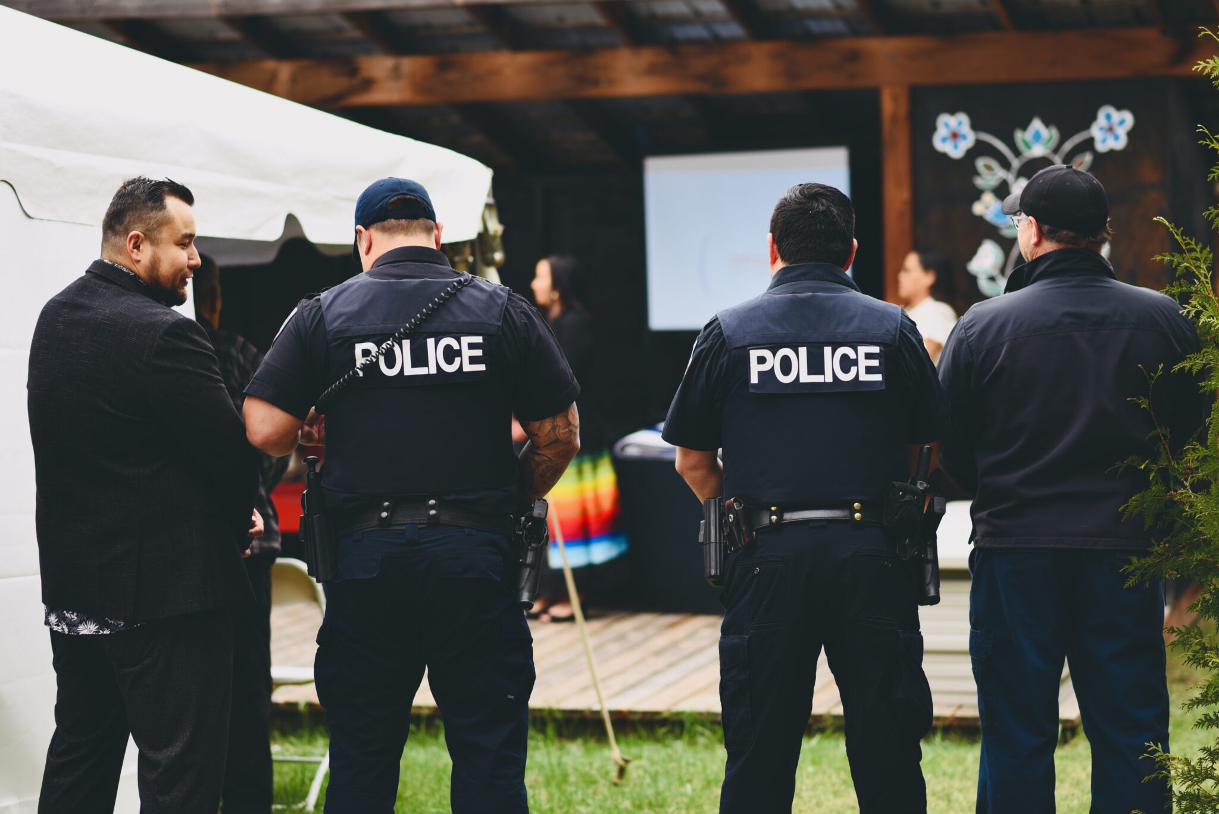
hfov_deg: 23.9
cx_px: 610
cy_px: 407
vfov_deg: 16.1
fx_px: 2879
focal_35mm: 85
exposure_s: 1/320
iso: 100
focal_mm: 85
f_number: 2.5
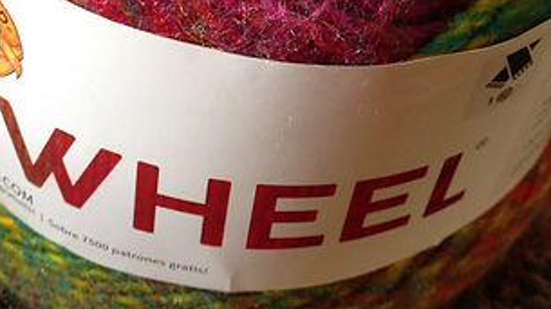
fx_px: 1168
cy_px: -33
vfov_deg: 14.7
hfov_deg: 26.5
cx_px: 228
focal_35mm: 80
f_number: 2.4
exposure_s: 1/15
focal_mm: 4.28
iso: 80
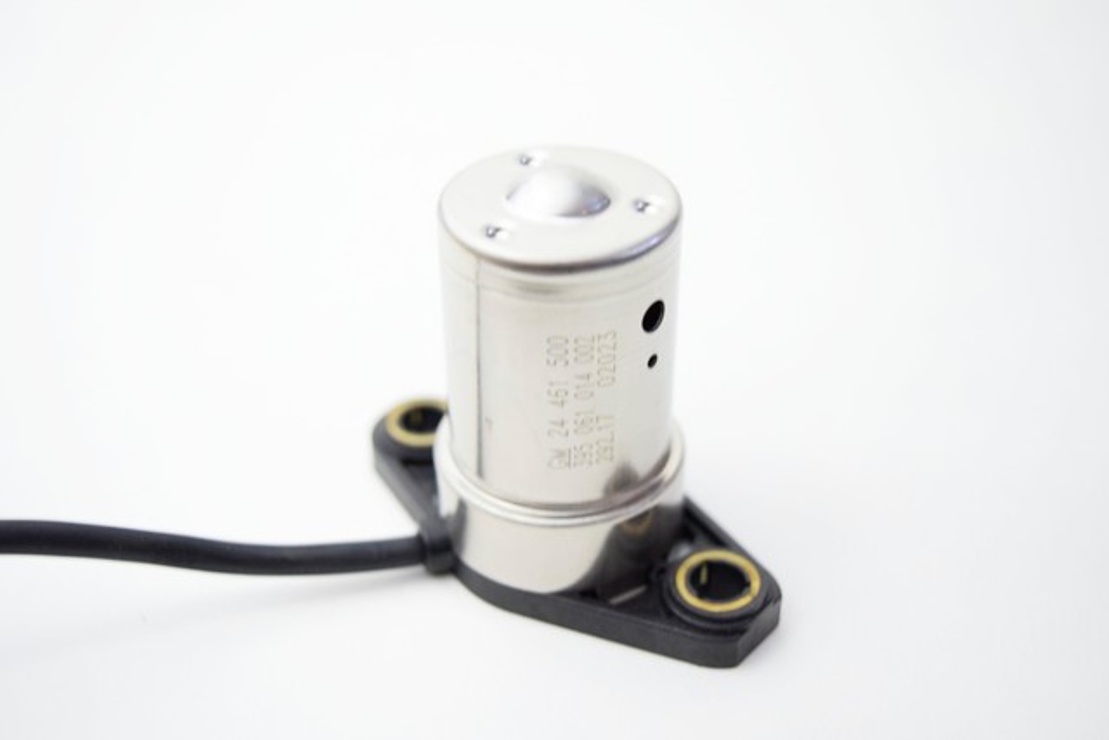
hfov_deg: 42.3
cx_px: 554
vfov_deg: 29.0
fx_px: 1433
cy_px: 370
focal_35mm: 46
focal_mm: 31
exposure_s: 1/60
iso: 1100
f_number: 4.2
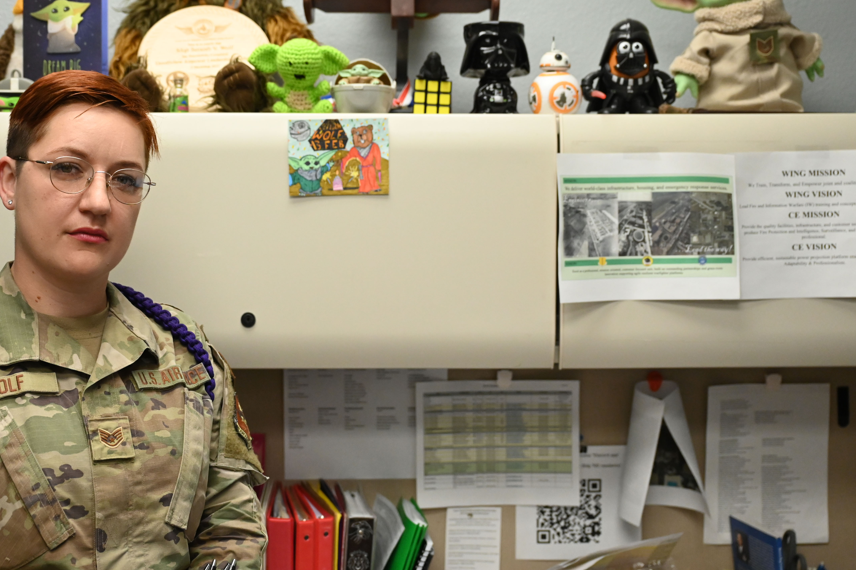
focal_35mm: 53
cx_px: 363
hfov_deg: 37.5
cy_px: 241
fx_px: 1259
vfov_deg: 25.5
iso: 3600
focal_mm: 38
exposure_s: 1/800
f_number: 3.2
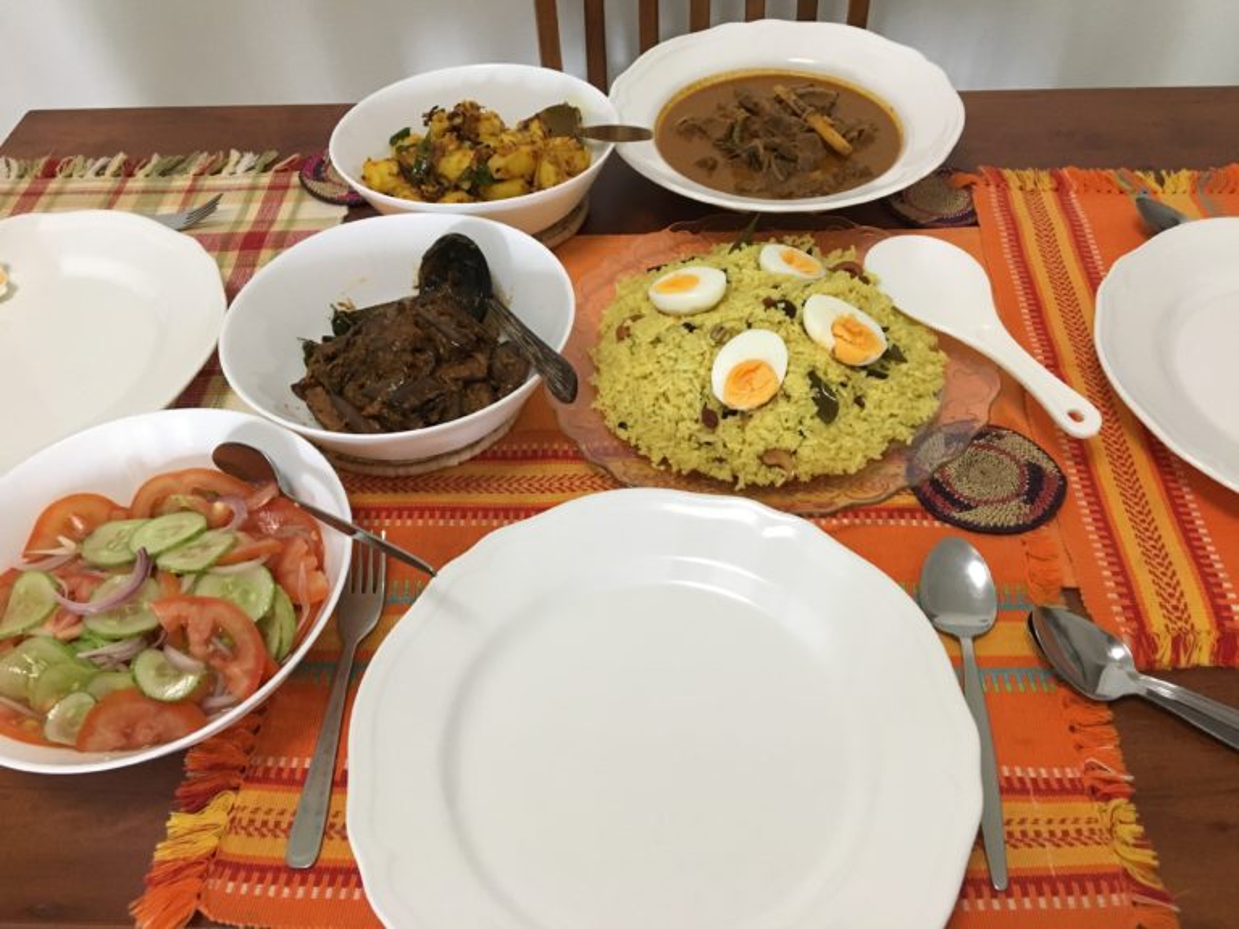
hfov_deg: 61.7
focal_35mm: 29
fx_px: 1038
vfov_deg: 48.2
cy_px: 464
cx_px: 620
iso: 250
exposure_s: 1/33
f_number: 2.2
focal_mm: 4.15
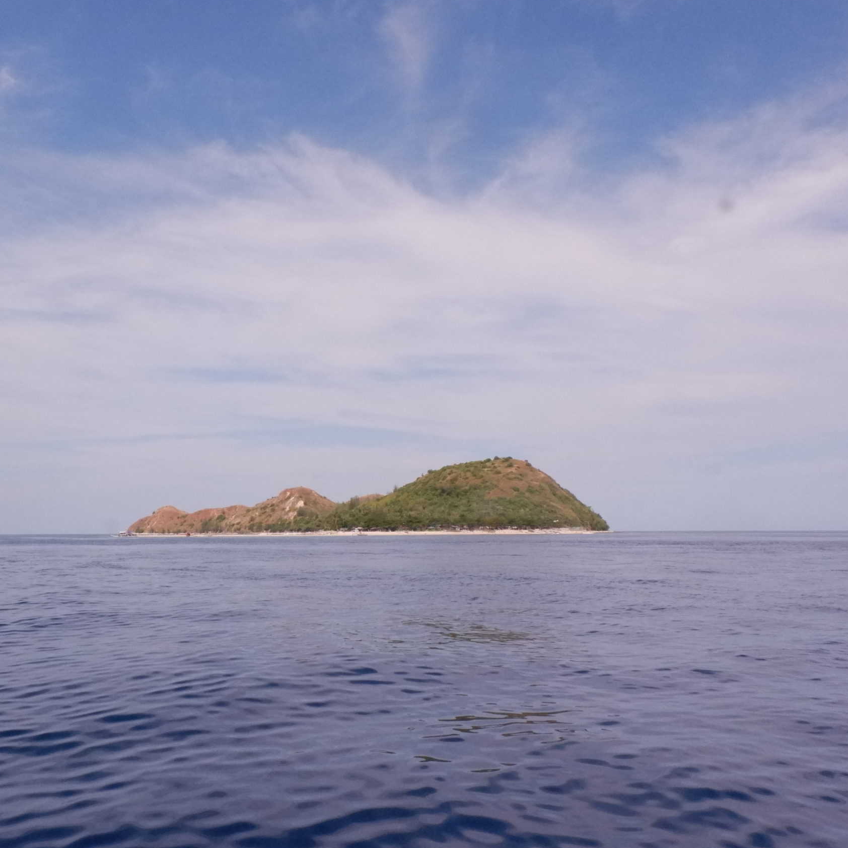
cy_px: 423
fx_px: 859
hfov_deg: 51.3
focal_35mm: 31
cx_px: 266
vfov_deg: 52.5
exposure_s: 1/4000
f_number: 16
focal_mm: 16
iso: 4000
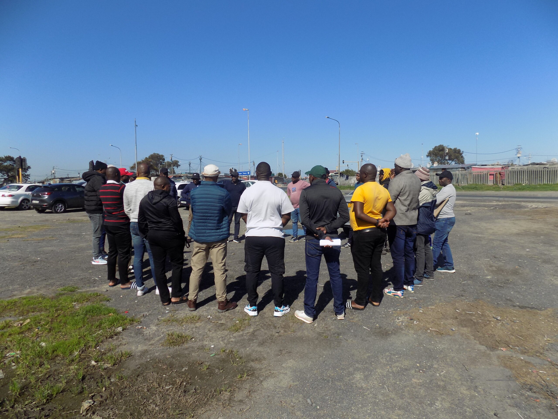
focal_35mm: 23
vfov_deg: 58.9
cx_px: 279
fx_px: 371
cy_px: 210
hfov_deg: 73.9
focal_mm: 4
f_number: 9.9
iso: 80
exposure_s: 1/160
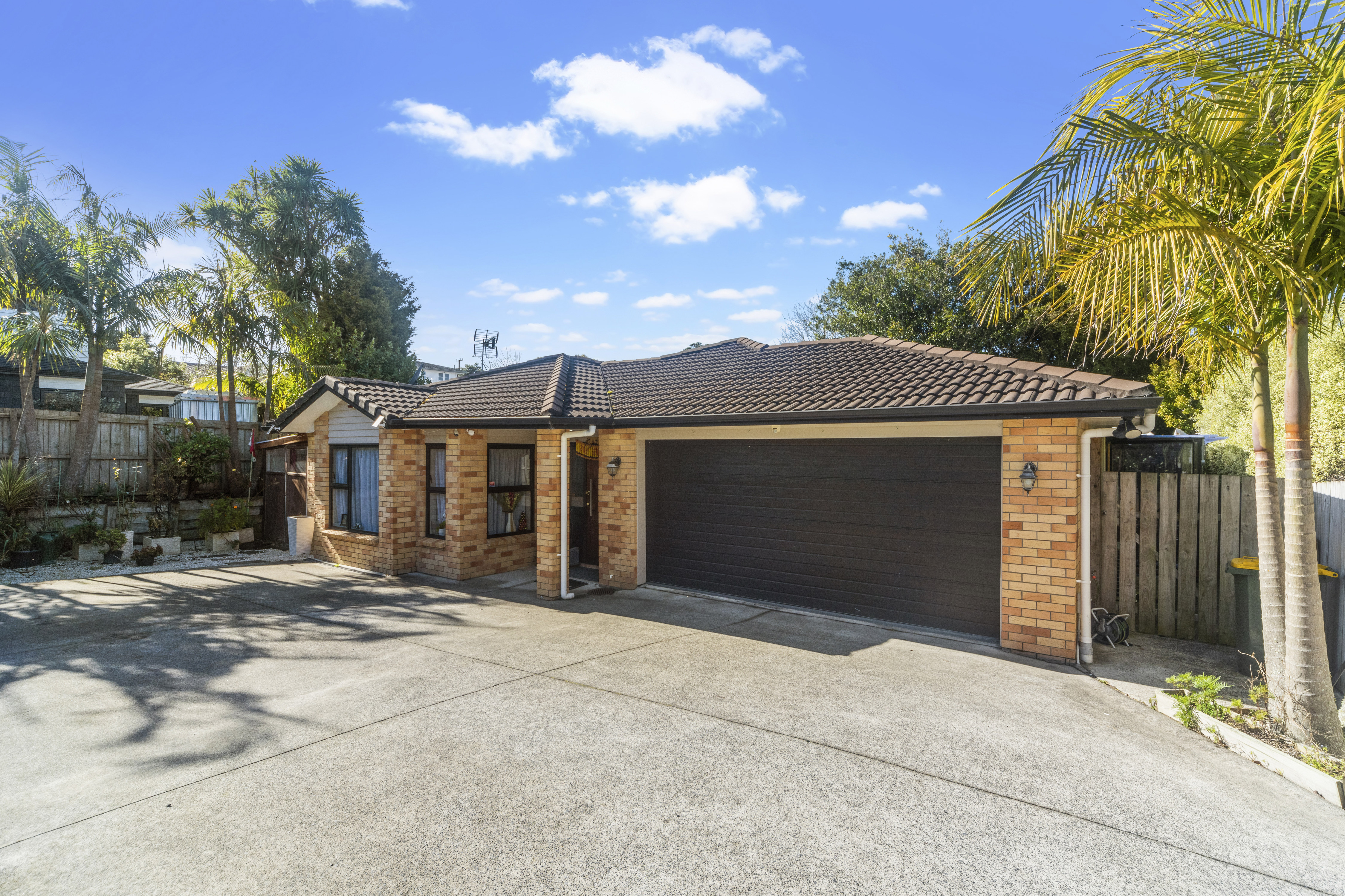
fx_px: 635
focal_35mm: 17
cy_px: 448
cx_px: 672
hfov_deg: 93.3
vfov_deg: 70.4
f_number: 11
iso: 320
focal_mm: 17
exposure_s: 1/250
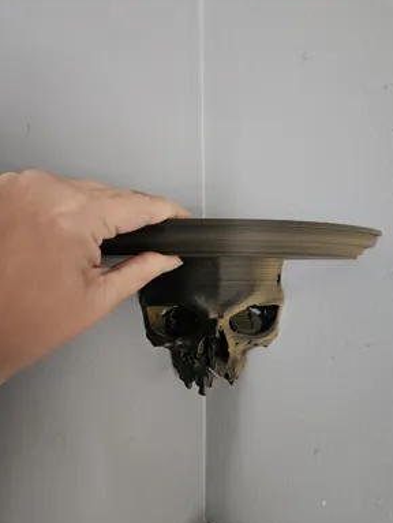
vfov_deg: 71.5
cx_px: 203
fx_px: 363
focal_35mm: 24
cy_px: 258
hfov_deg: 56.9
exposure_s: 1/24
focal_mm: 5.4
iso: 640
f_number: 1.8
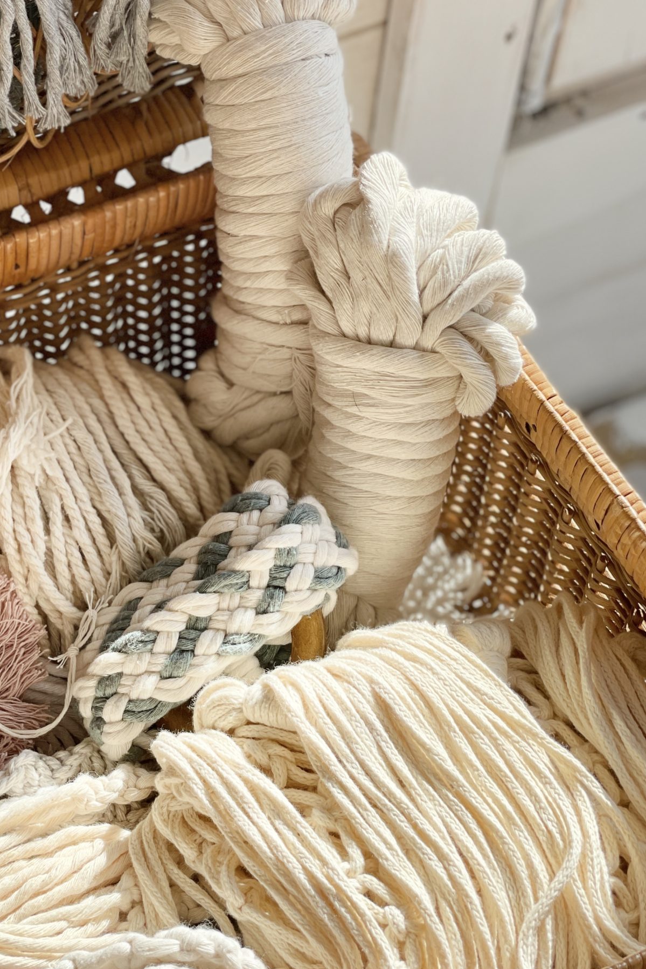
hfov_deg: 17.6
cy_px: 526
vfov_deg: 26.3
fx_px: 2072
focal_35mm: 77
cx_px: 155
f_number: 2
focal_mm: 6
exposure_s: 1/345
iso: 25
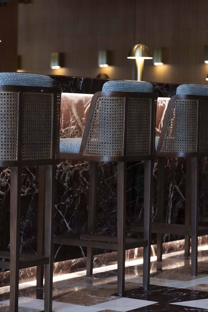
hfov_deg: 12.2
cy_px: 156
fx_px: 971
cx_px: 104
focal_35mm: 112
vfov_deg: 18.3
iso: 1600
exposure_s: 1/280
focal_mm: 74.4
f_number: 2.8
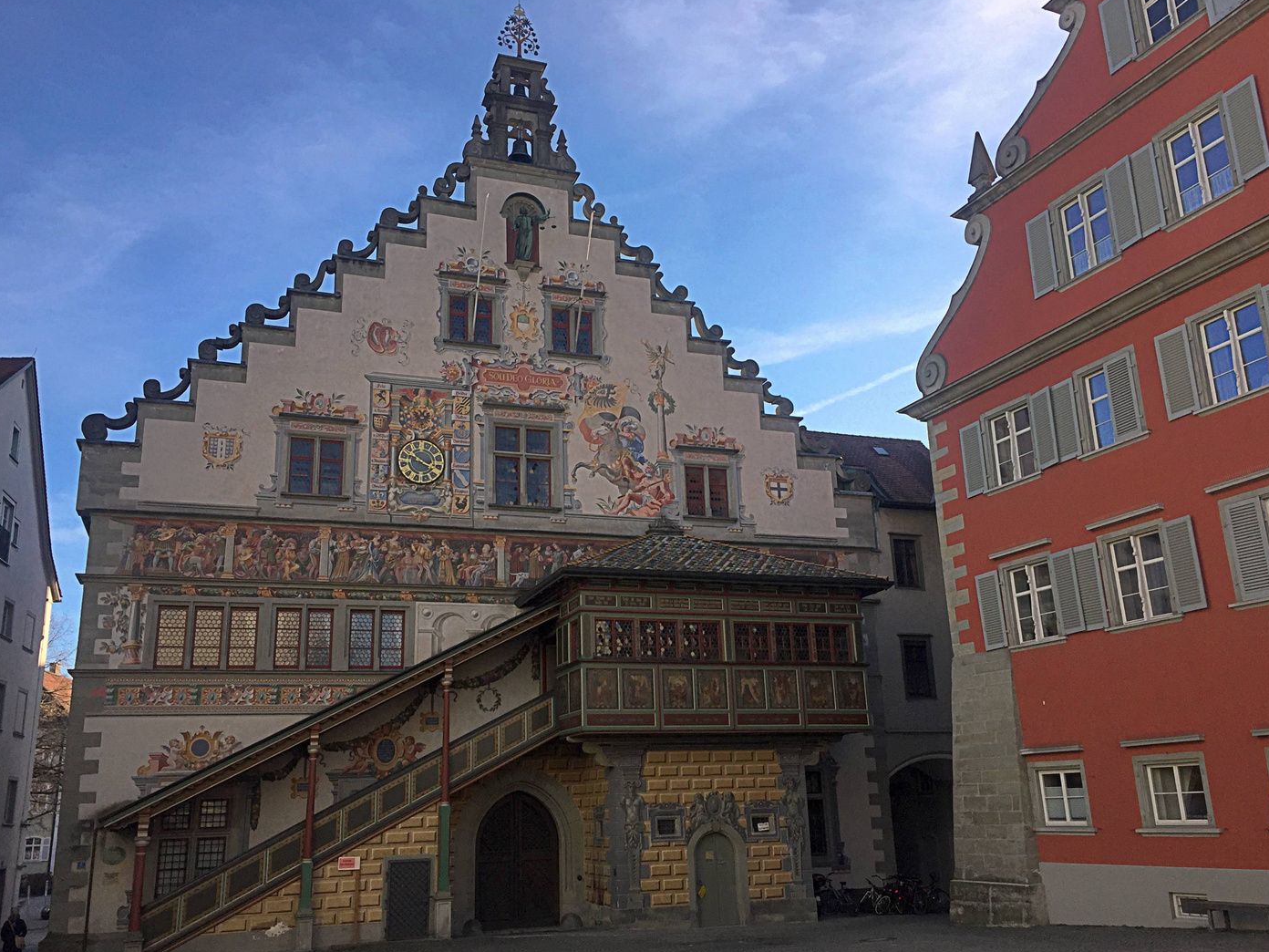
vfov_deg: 46.8
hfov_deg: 60.0
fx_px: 1100
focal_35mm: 30
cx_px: 636
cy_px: 484
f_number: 2.2
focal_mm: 4.15
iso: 32
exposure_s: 1/1319
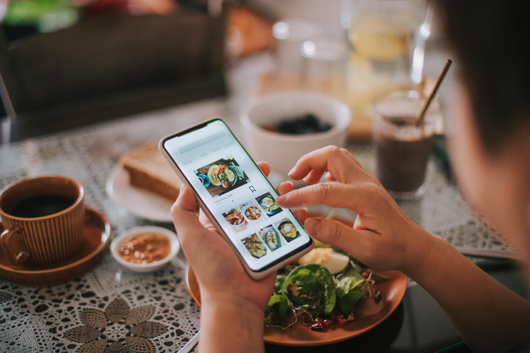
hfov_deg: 39.6
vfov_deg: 27.0
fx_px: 736
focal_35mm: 50
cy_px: 176
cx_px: 265
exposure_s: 1/160
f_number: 1.4
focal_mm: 50
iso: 1250
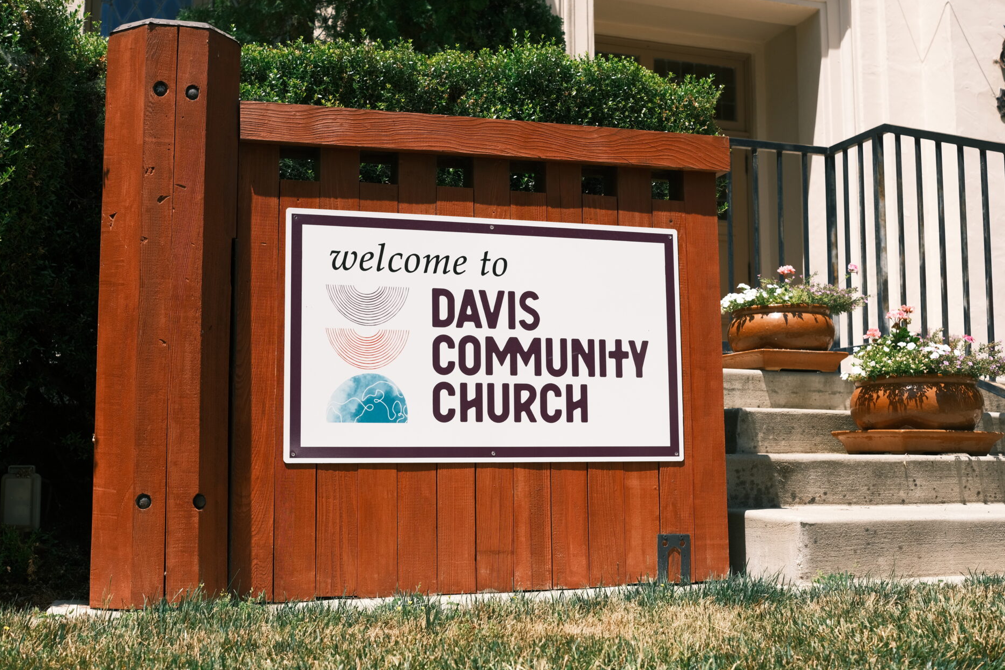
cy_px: 338
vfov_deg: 31.9
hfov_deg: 46.4
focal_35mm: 42
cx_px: 499
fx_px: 1173
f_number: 5.6
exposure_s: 1/640
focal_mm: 27
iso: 200
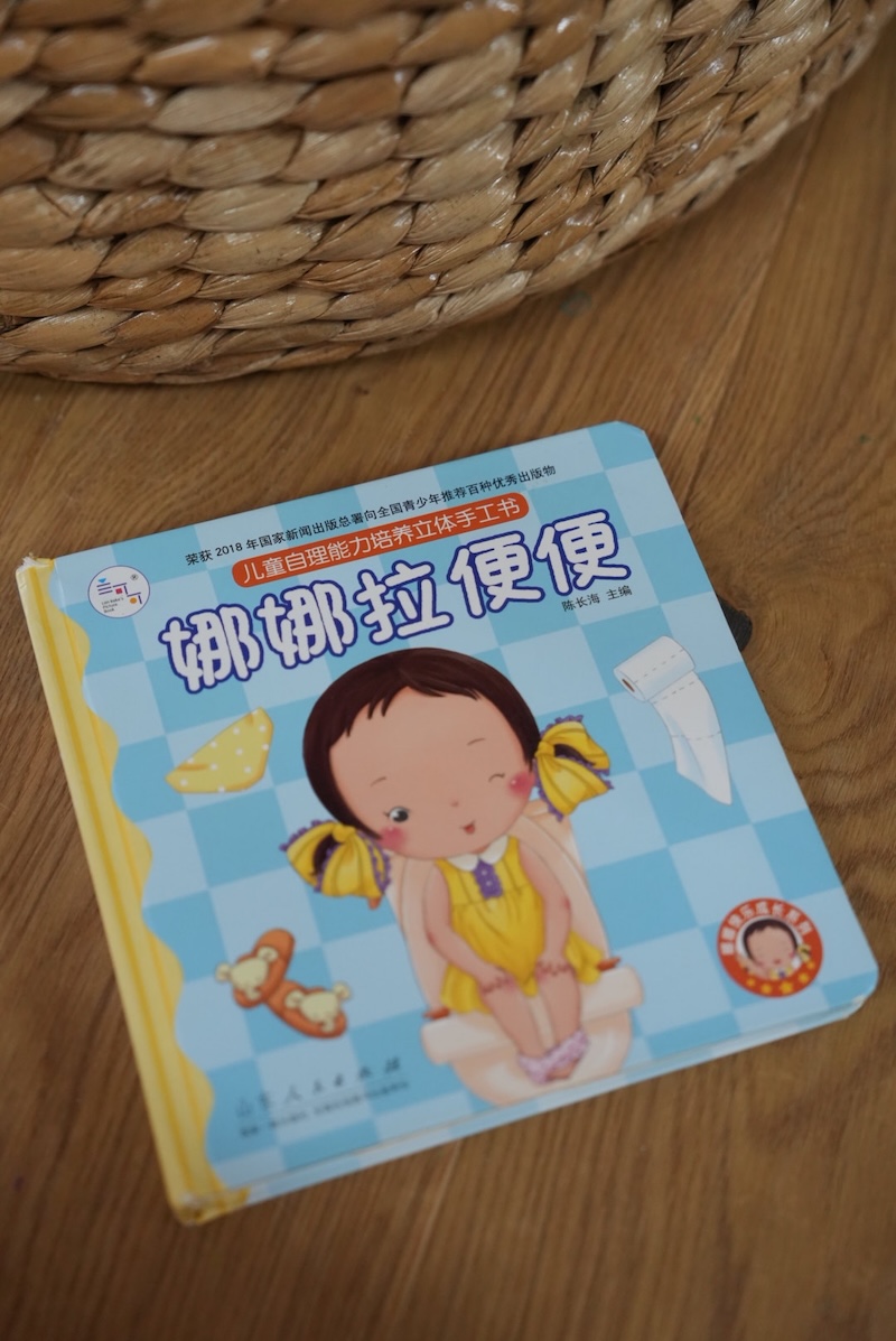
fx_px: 2050
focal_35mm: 55
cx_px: 448
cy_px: 670
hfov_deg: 24.7
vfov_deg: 36.2
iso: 4000
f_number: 3.2
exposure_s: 1/250
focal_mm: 55
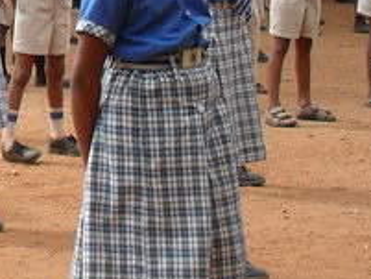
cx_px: -340
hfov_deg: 10.3
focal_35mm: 178
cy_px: -153
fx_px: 1909
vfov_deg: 8.2
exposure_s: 1/500
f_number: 3.2
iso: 100
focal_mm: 6.3
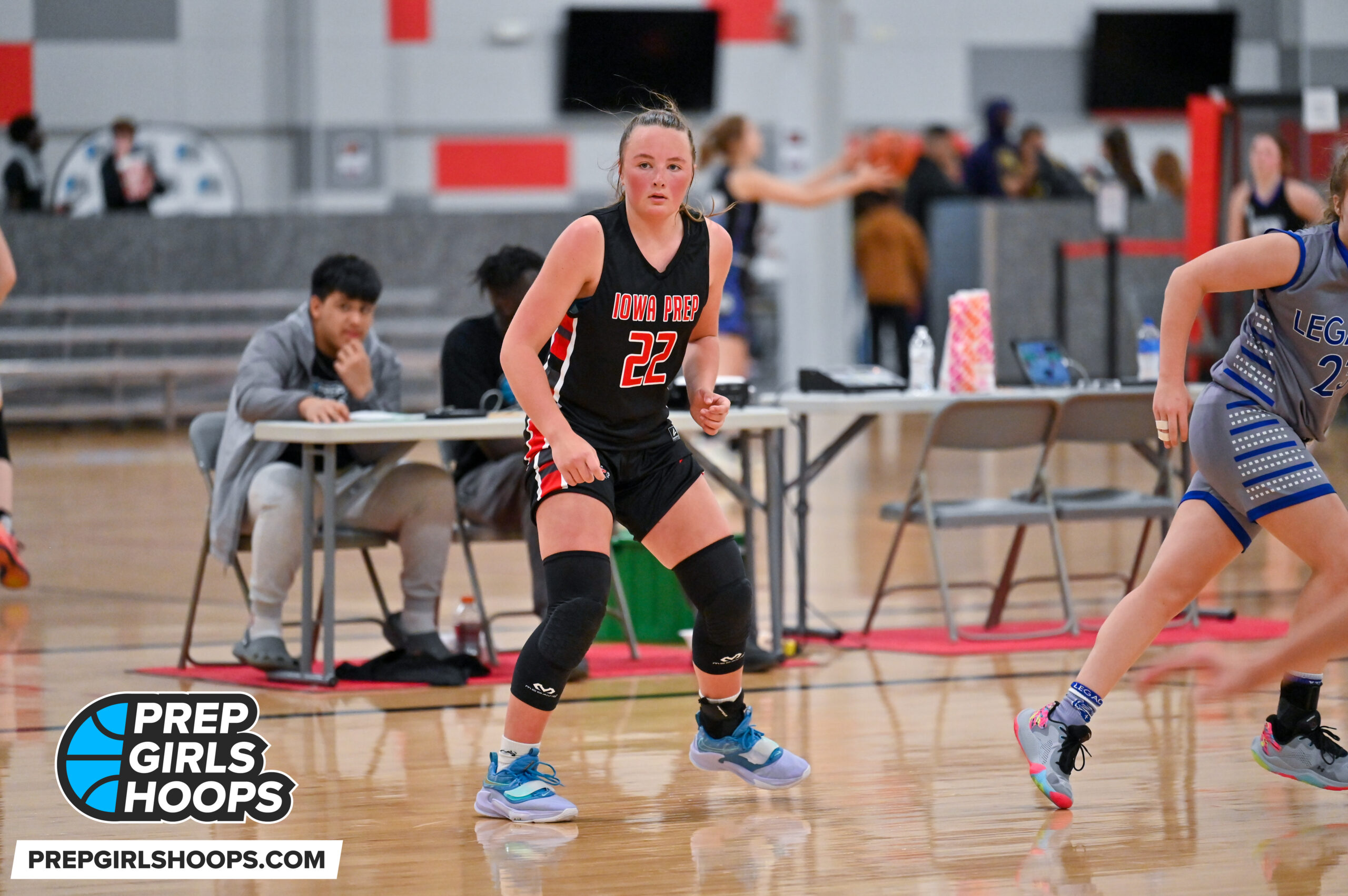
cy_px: 448
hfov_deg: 10.3
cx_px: 674
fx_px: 7483
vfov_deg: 6.9
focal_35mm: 200
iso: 4000
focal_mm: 200
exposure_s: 1/1250
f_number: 2.8
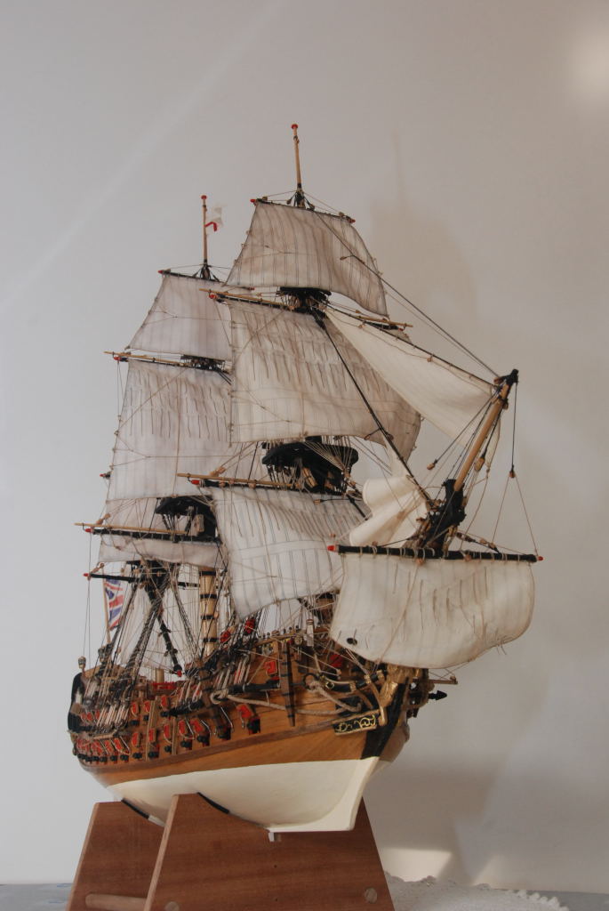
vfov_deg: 42.3
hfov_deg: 29.0
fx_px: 1177
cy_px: 456
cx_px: 304
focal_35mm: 46
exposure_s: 1/100
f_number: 11
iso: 800
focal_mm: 31
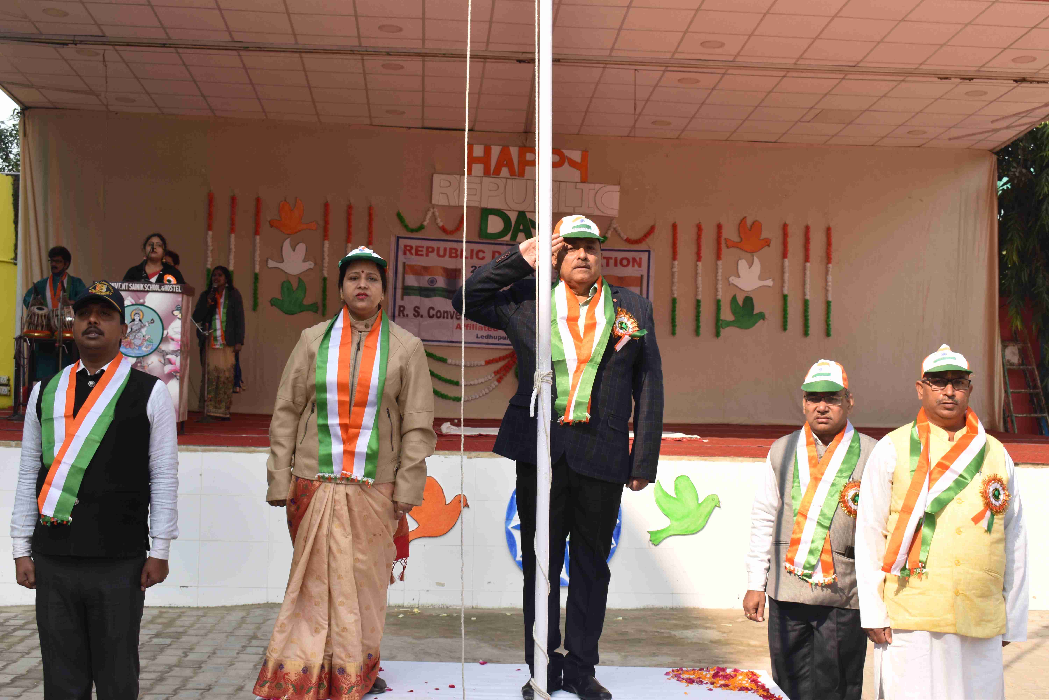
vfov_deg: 28.9
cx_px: 524
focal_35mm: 46
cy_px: 350
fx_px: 1355
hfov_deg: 42.3
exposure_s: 1/160
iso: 100
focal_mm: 31
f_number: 9
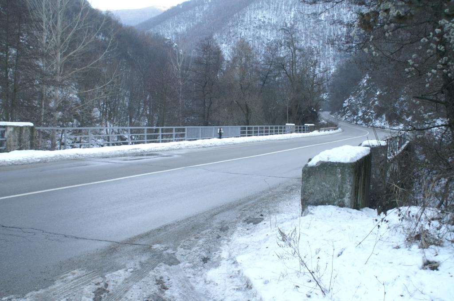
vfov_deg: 34.1
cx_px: 227
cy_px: 150
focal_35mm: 39
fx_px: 491
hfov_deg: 49.6
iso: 100
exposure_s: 1/50
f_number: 4.5
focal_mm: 26
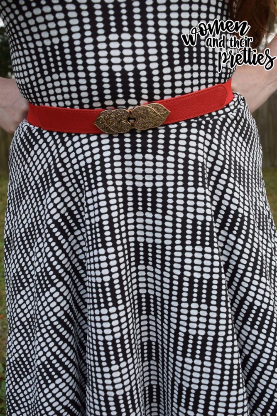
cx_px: 138
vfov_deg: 55.1
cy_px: 208
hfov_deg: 38.4
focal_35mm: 34
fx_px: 398
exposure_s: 1/125
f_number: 5.6
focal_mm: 23
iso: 200
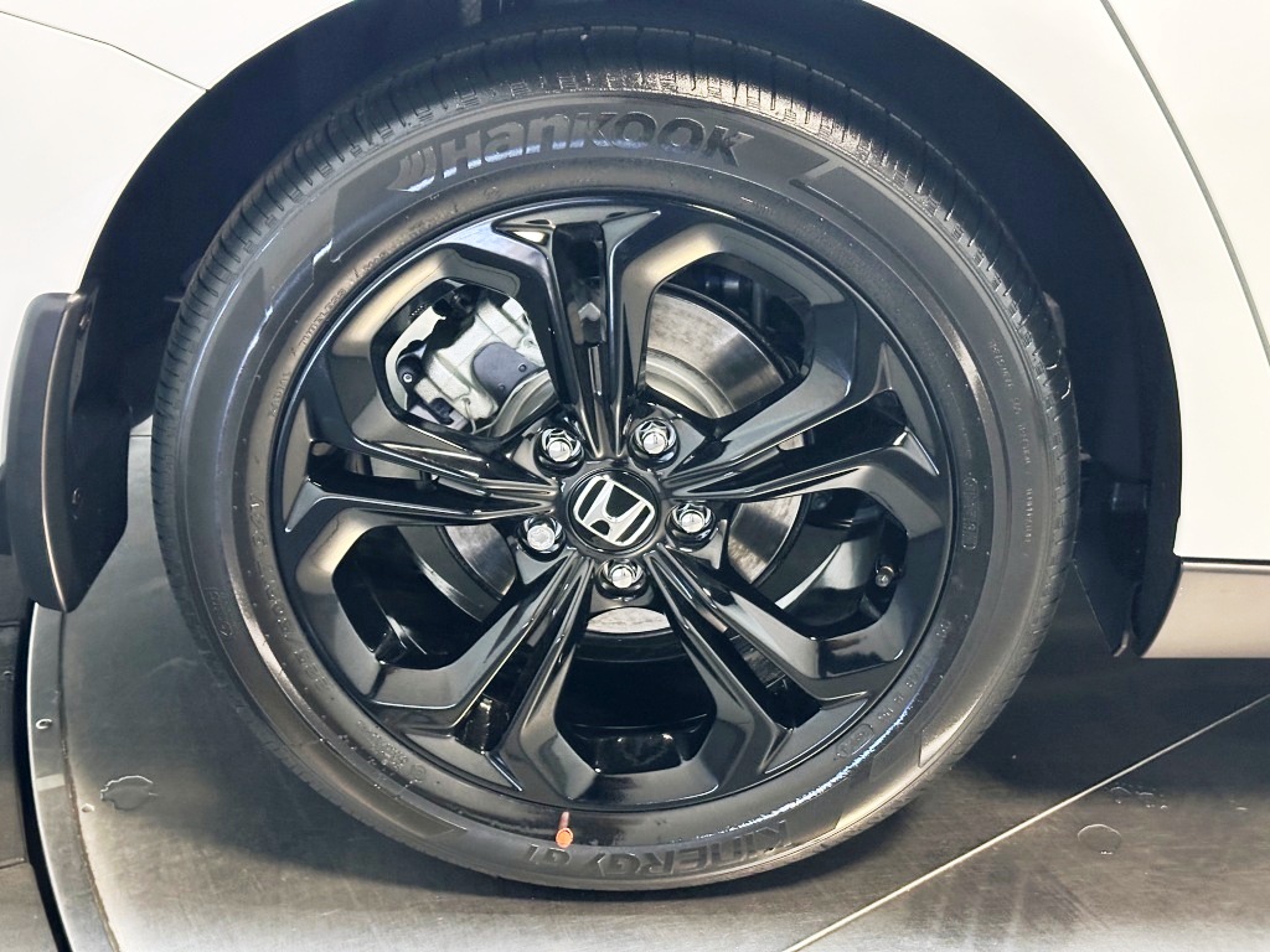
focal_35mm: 48
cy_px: 476
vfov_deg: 30.3
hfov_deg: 39.7
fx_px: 1761
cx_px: 635
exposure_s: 1/24
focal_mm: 6.86
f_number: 1.78
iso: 640
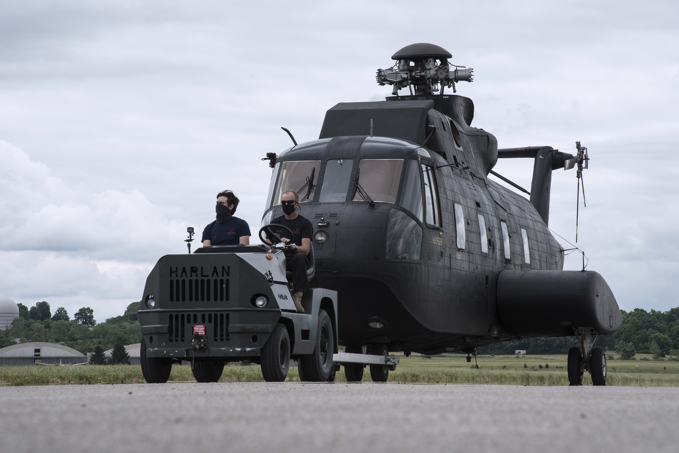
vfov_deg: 11.4
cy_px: 226
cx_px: 340
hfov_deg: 17.1
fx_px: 2264
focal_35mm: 120
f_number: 16
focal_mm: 120
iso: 1600
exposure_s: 1/1000
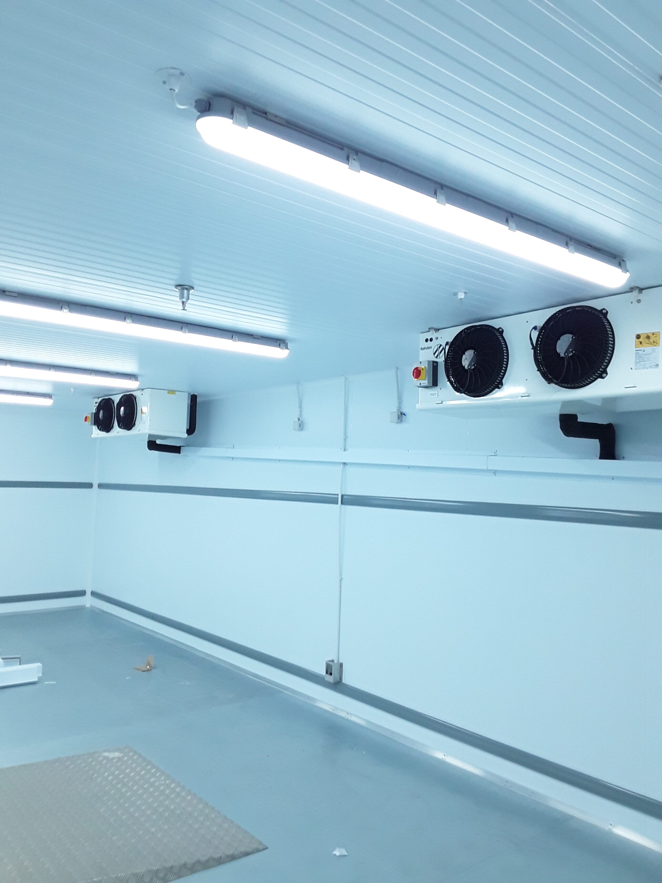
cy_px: 442
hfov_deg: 49.7
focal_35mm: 28
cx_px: 331
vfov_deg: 63.4
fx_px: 714
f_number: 1.9
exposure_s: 1/50
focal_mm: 2.91
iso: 80
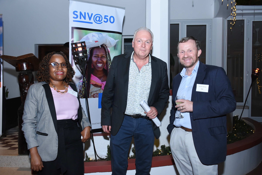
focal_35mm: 33
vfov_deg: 40.0
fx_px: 240
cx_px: 131
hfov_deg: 57.2
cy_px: 88
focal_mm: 22
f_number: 4.5
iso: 800
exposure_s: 1/125
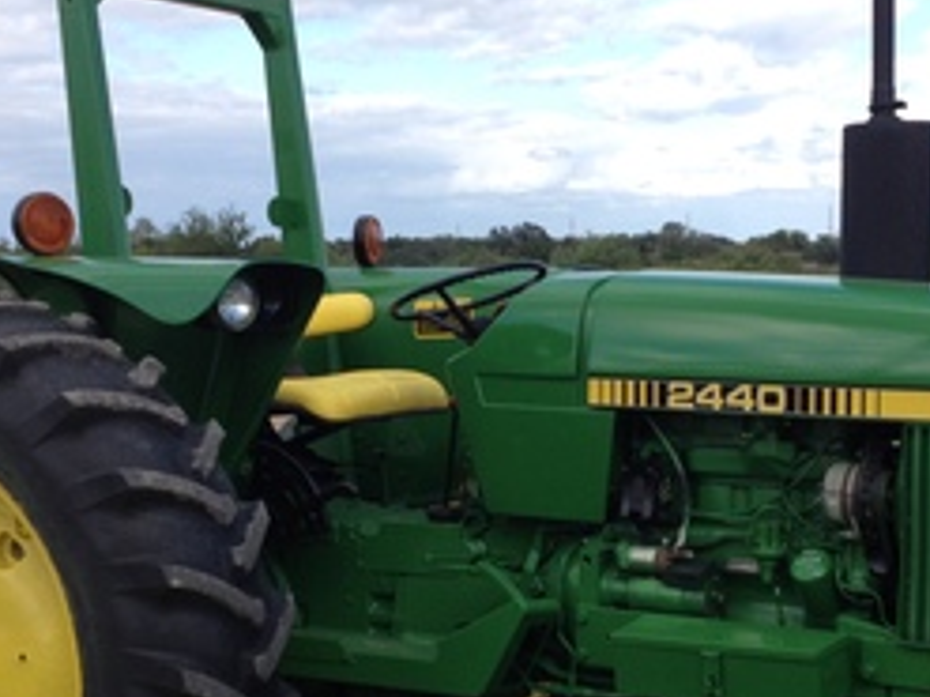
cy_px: 437
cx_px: 580
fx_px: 2068
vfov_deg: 19.1
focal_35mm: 77
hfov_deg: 25.3
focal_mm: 4.28
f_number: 2.4
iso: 50
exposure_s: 1/935
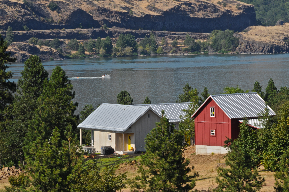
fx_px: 2406
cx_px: 144
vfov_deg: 4.6
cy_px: 96
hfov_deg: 6.9
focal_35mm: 300
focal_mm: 200
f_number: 13
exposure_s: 1/160
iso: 200
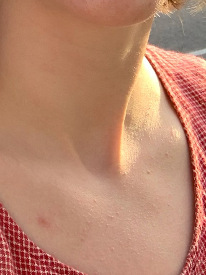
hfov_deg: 13.9
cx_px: -101
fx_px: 793
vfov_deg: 18.3
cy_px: -78
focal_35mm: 100
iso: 32
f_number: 2.2
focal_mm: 2.87
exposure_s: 1/121
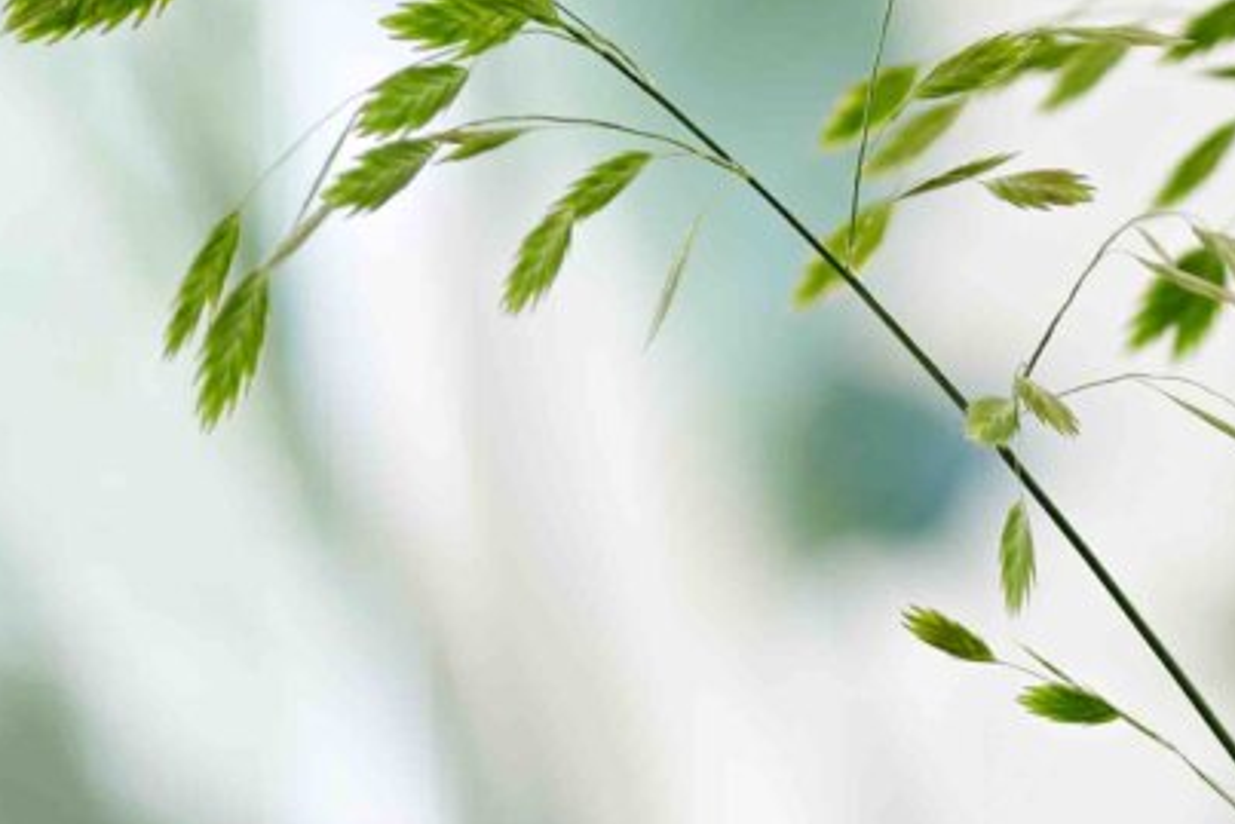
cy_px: 2077
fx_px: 22889
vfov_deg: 2.1
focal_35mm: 667
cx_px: 2594
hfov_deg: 3.1
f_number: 2.2
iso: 100
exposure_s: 1/125
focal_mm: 105
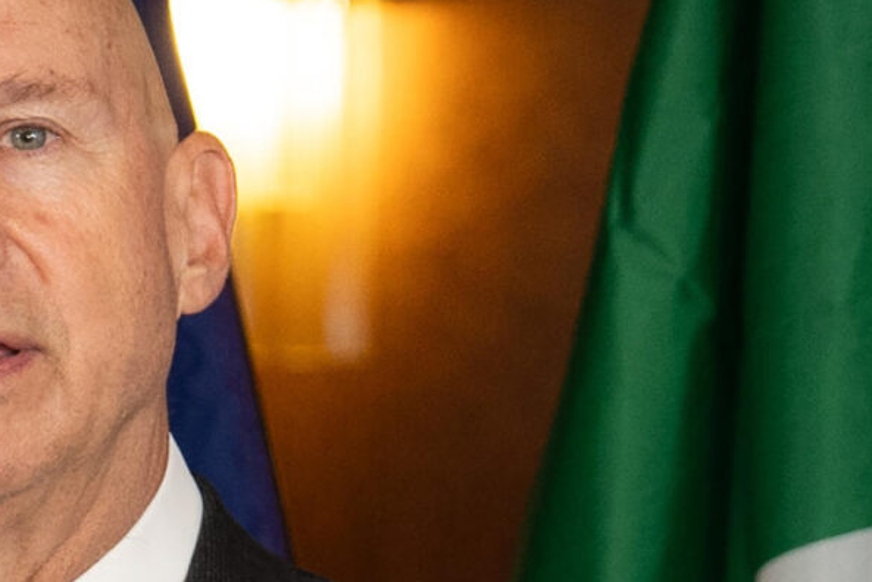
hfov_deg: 4.5
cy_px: 840
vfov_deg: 3.0
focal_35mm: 453
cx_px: 63
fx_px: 10978
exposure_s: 1/160
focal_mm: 70
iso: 800
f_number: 4
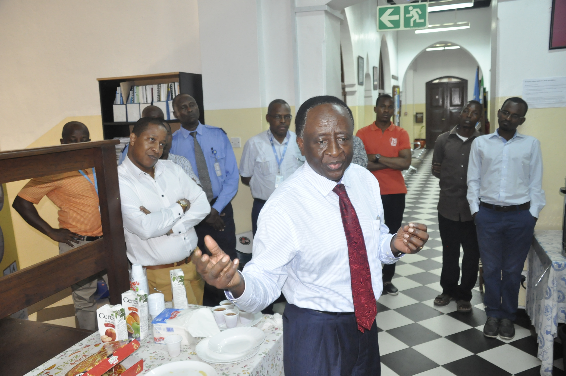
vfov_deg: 39.9
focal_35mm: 33
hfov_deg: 57.3
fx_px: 518
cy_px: 188
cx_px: 283
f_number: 5
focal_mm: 22
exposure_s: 1/60
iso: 1600
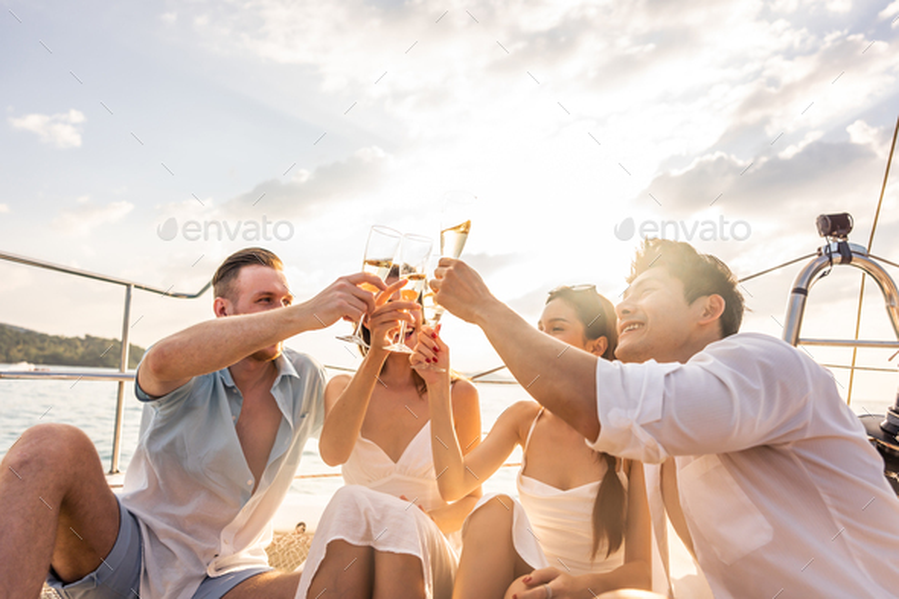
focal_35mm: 21
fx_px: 524
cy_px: 300
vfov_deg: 59.5
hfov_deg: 81.2
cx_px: 450
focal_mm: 21
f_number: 2.8
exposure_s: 1/500
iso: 500
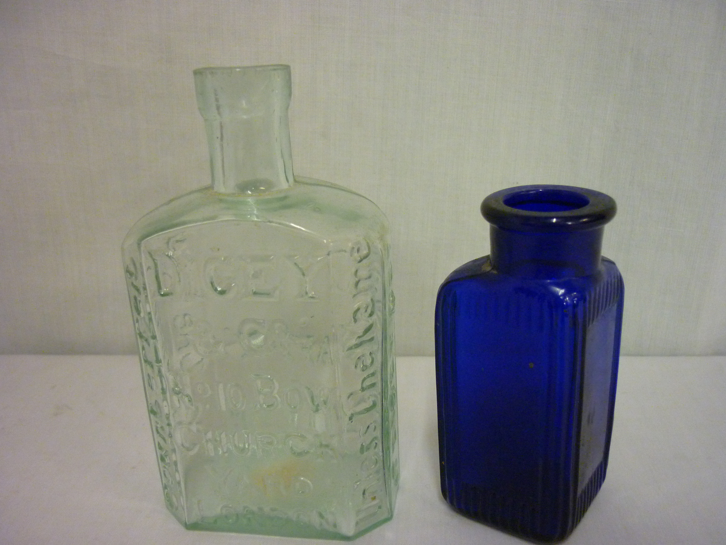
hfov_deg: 55.4
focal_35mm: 33
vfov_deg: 42.9
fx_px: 692
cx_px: 363
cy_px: 272
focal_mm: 5.5
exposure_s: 1/25
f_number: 2.8
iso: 400
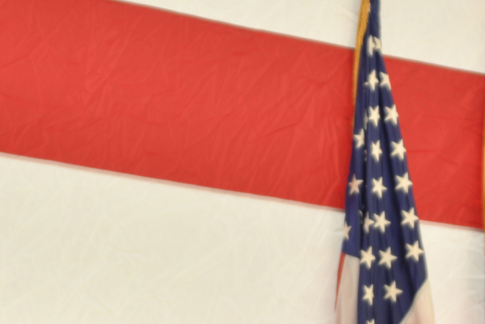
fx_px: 3638
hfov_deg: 7.6
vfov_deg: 5.1
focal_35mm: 270
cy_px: 277
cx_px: 110
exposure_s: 1/60
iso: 320
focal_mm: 70
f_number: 4
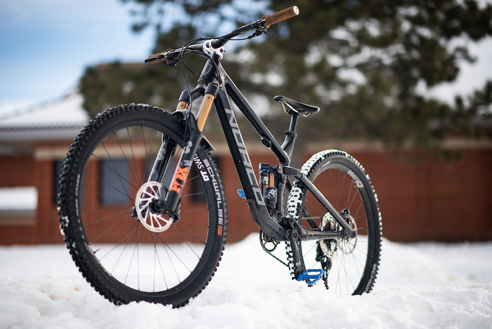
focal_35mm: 85
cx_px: 246
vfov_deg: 16.1
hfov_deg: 23.9
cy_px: 164
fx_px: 1162
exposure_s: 1/2500
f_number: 1.4
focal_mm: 85
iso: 160
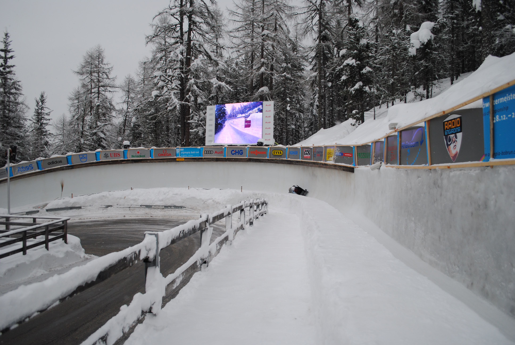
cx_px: 258
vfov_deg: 48.0
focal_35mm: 27
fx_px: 387
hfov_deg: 67.3
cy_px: 172
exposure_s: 1/500
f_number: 3.5
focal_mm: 18
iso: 250
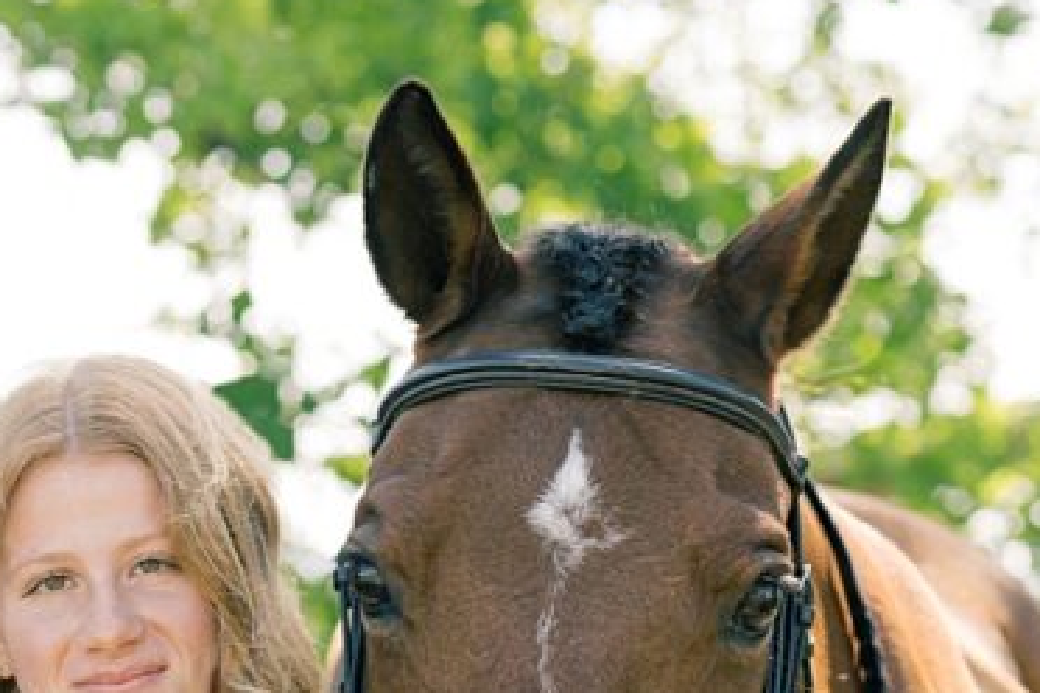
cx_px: -134
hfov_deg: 8.7
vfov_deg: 5.8
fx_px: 6759
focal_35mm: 234
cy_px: 876
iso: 250
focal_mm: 85
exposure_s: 1/400
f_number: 4.5
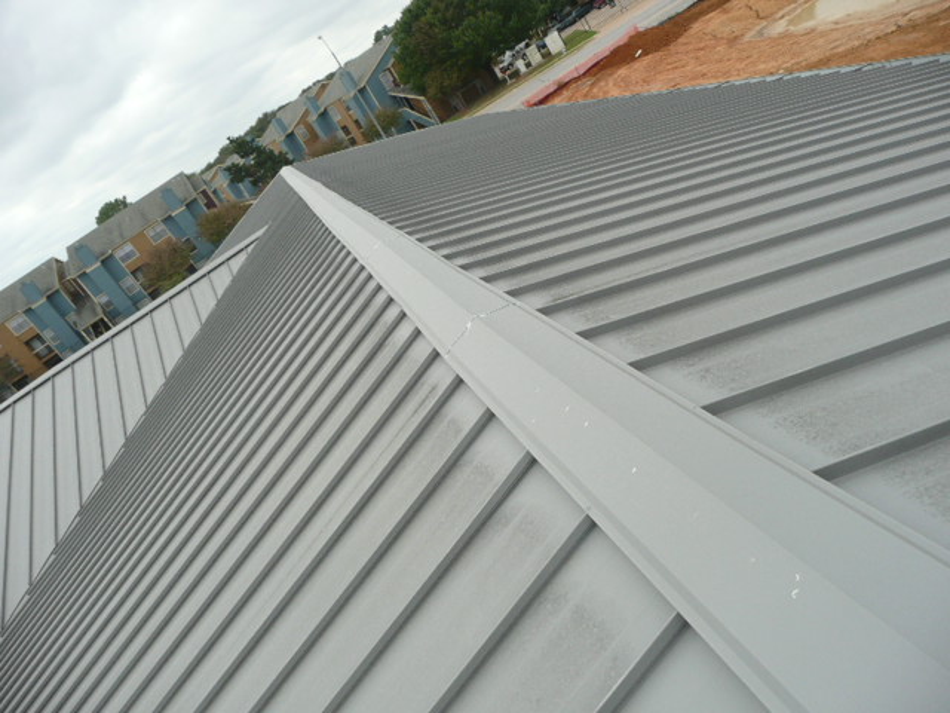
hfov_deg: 63.4
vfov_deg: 49.7
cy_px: 356
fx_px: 768
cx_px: 475
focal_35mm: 28
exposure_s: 1/400
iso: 100
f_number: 3.3
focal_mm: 4.6
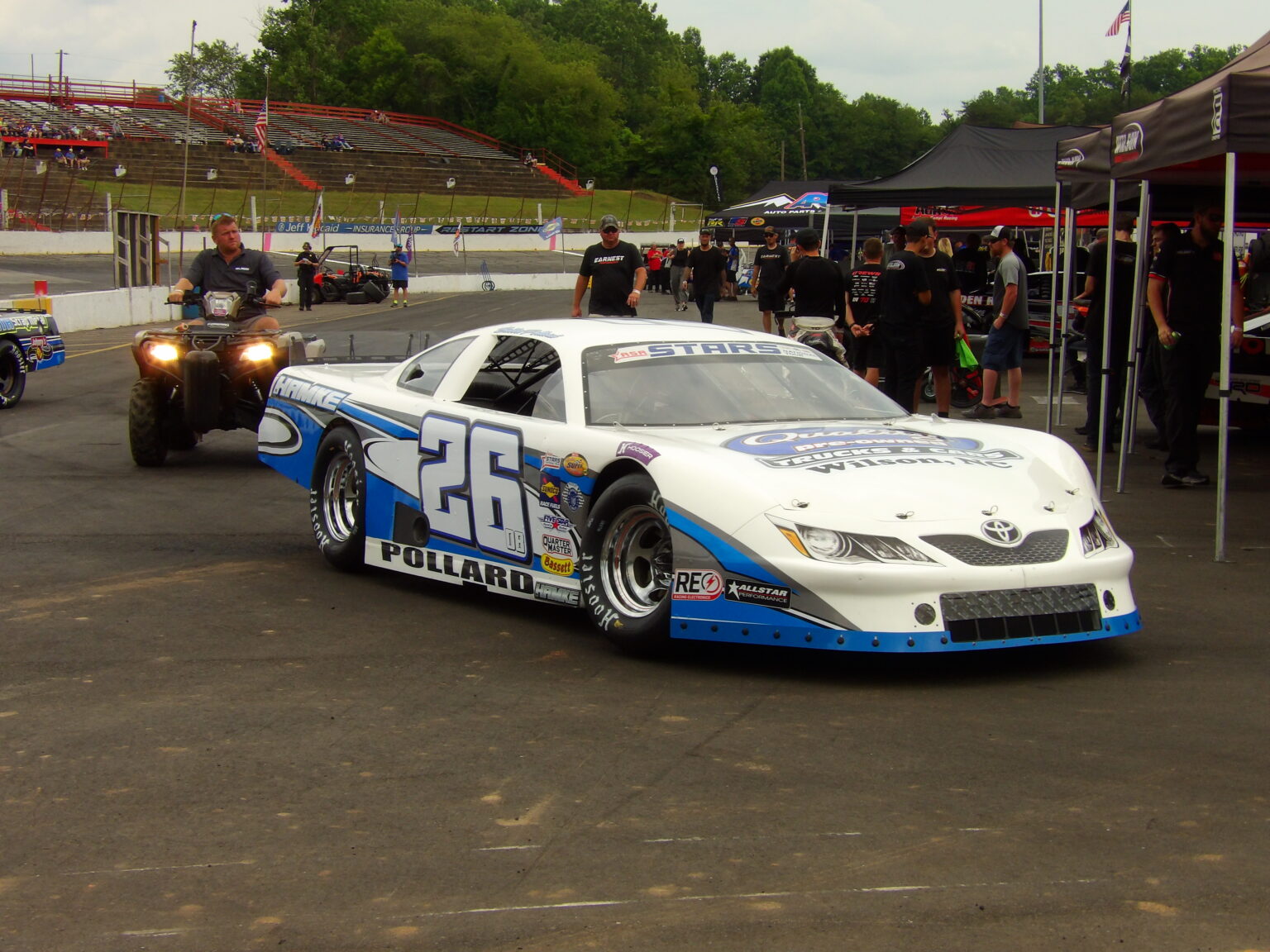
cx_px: 635
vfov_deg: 23.7
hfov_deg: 31.2
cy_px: 476
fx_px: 2275
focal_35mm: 62
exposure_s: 1/500
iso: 138
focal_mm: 11.1
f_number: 5.7
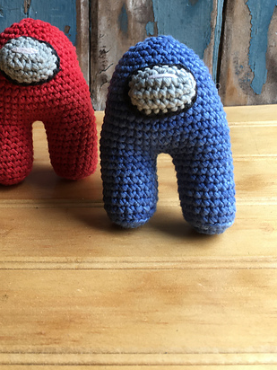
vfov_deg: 41.3
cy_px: 111
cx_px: 70
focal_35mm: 45
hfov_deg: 31.6
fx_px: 480
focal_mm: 4.15
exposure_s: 1/104
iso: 25
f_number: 2.2
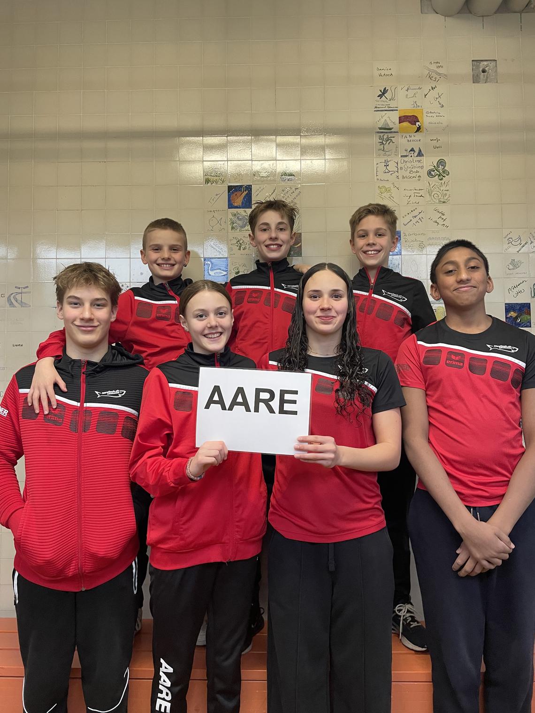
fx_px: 536
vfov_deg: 67.3
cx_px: 268
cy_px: 356
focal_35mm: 26
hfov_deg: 53.1
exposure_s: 1/50
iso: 160
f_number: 1.6
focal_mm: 4.2
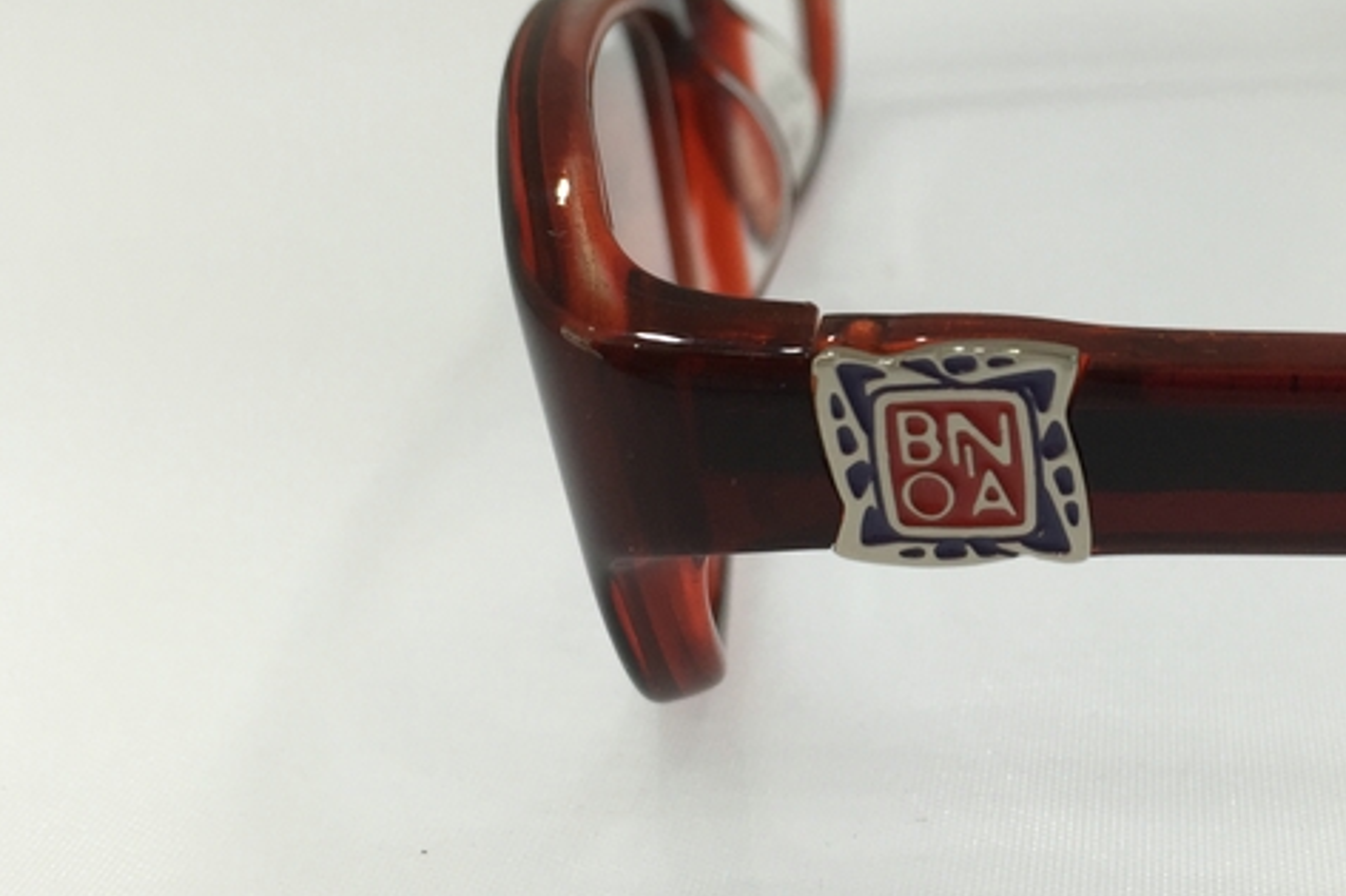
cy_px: 418
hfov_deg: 38.0
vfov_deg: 26.5
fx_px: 1906
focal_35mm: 51
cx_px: 999
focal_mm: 4.15
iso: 40
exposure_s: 1/50
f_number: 2.2
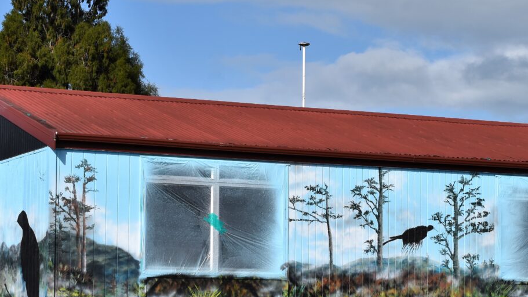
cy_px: 203
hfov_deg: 20.2
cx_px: 269
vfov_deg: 11.4
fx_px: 1484
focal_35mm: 106
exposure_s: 1/400
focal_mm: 40
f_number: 10
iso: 100
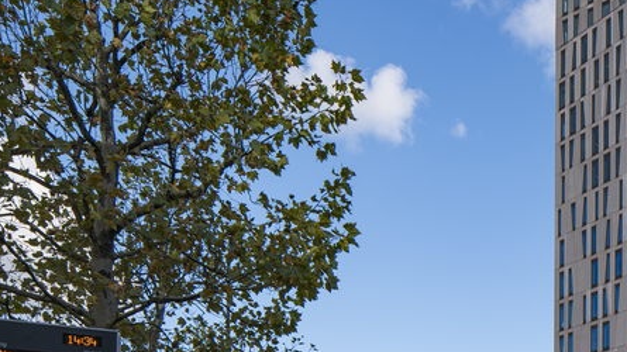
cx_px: 585
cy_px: 214
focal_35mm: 36
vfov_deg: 32.7
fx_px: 598
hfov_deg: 48.4
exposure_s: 1/125
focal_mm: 17
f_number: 10
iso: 100
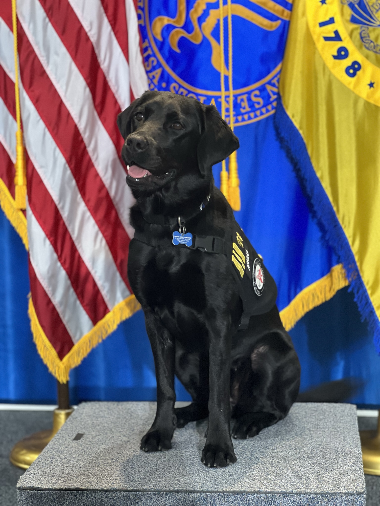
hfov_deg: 19.1
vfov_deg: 25.3
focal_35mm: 77
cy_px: 253
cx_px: 190
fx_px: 1127
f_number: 2.8
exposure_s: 1/33
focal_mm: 9
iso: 320
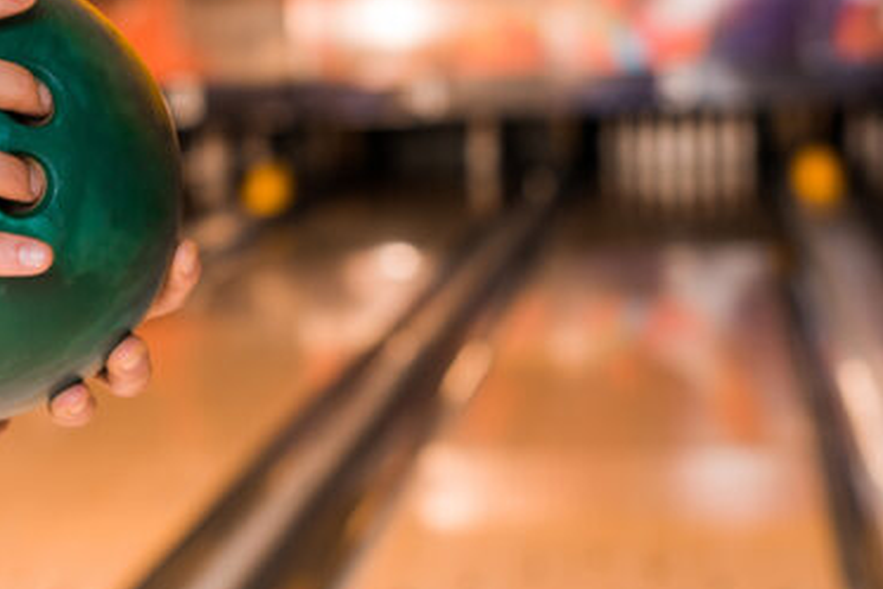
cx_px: 147
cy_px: 266
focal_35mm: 103
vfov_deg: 13.3
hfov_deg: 19.6
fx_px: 2527
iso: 160
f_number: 3.5
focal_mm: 50
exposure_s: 1/200
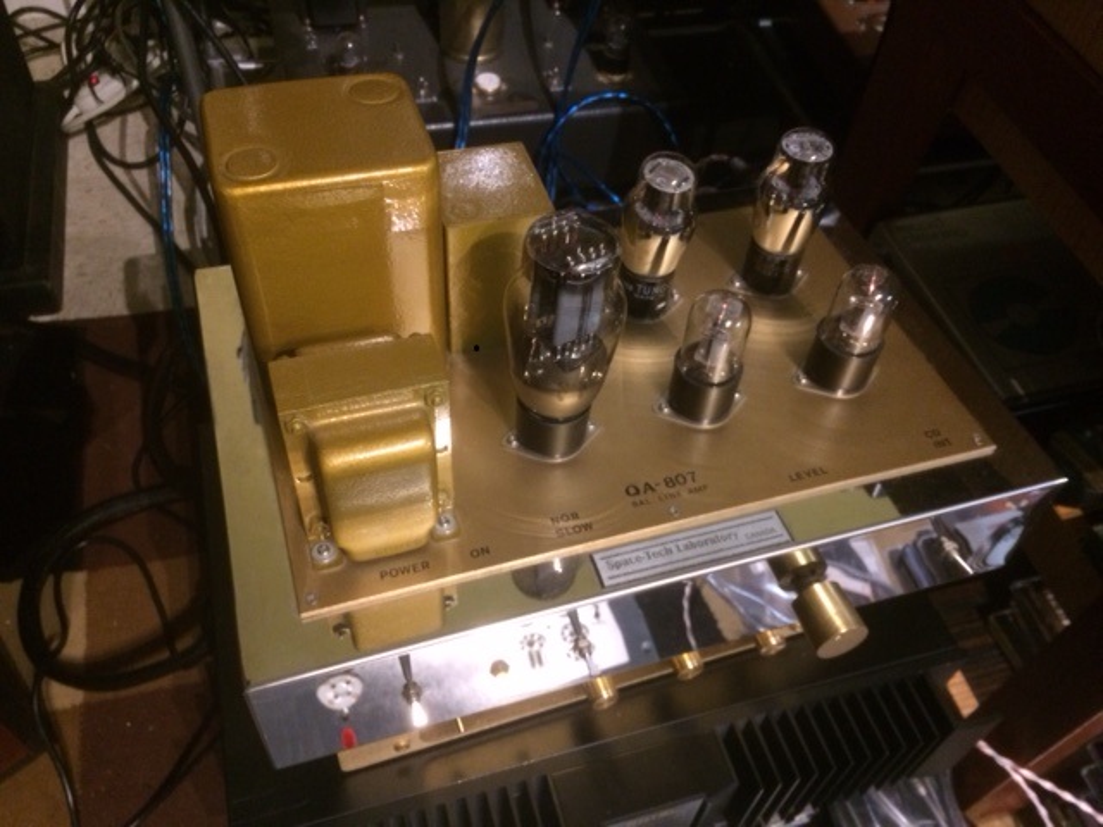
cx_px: 552
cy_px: 414
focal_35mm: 29
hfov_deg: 61.7
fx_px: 924
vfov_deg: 48.2
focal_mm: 4.15
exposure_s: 1/15
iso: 320
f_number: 2.2
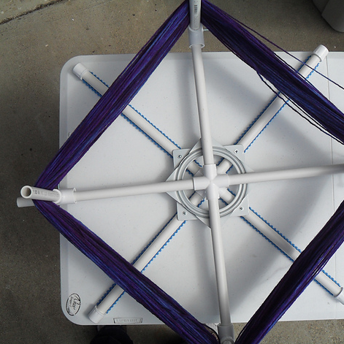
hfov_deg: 39.8
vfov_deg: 40.0
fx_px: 472
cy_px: 172
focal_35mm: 42
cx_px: 210
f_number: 8.9
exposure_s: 1/180
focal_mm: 6.2
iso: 100
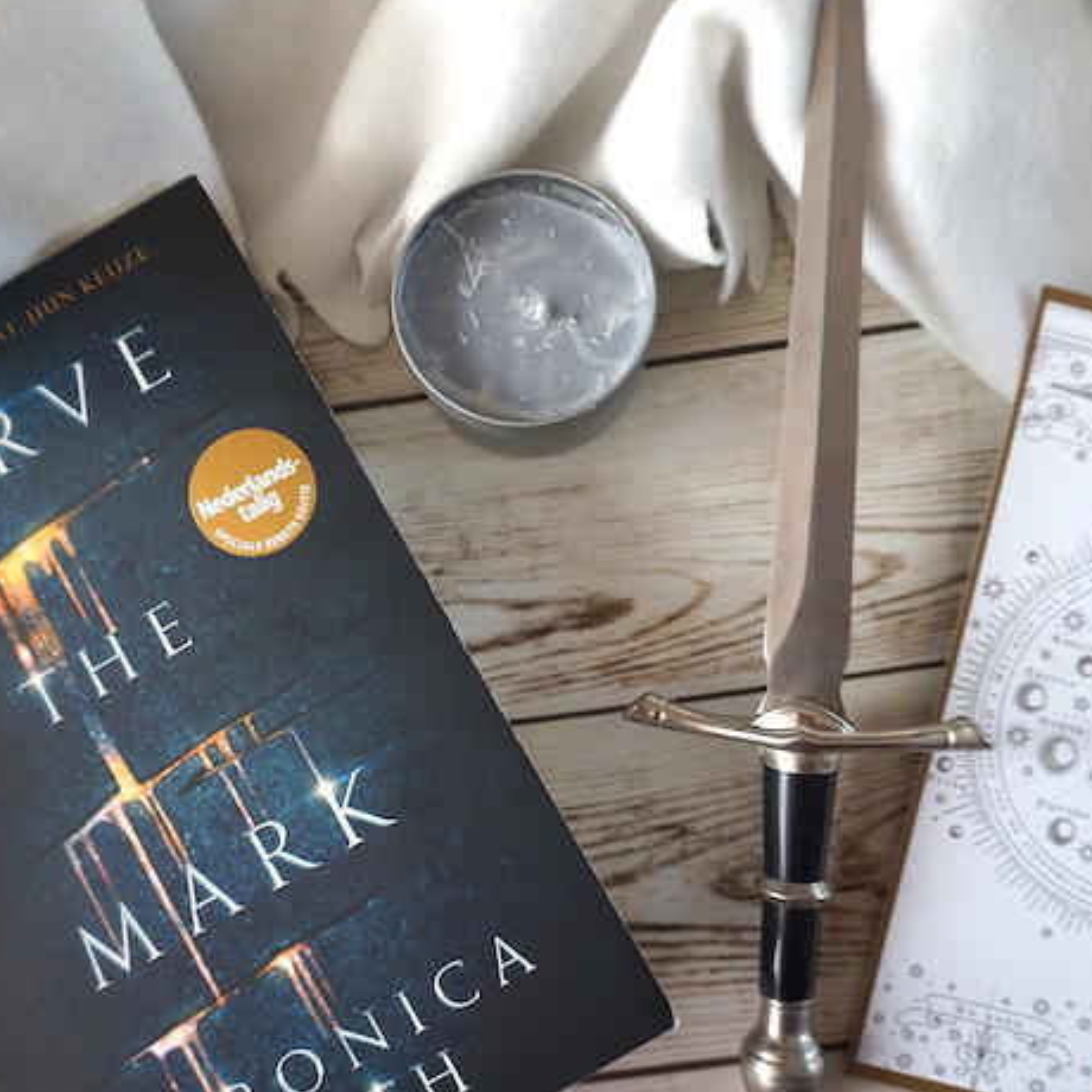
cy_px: 544
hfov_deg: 52.5
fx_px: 1106
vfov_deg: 52.5
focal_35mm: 31
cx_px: 534
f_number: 4
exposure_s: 1/60
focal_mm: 16
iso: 500
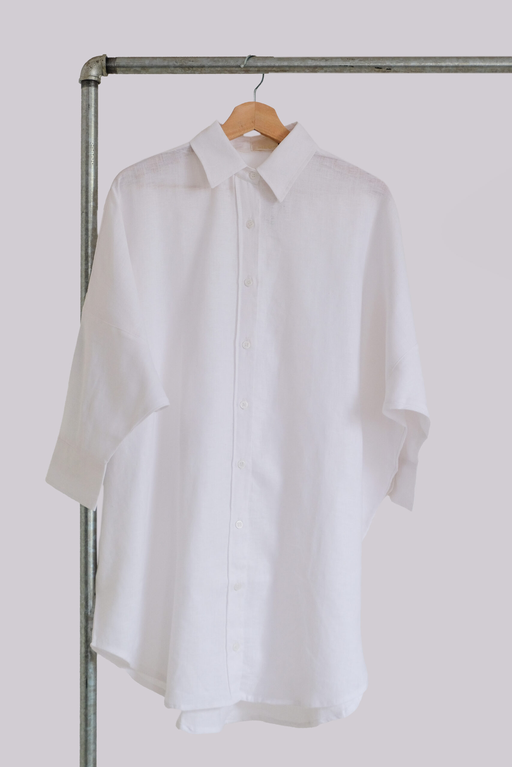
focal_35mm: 56
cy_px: 384
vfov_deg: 35.6
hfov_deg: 24.2
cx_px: 256
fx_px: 1194
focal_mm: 37.1
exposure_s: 1/8
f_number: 5.3
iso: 800
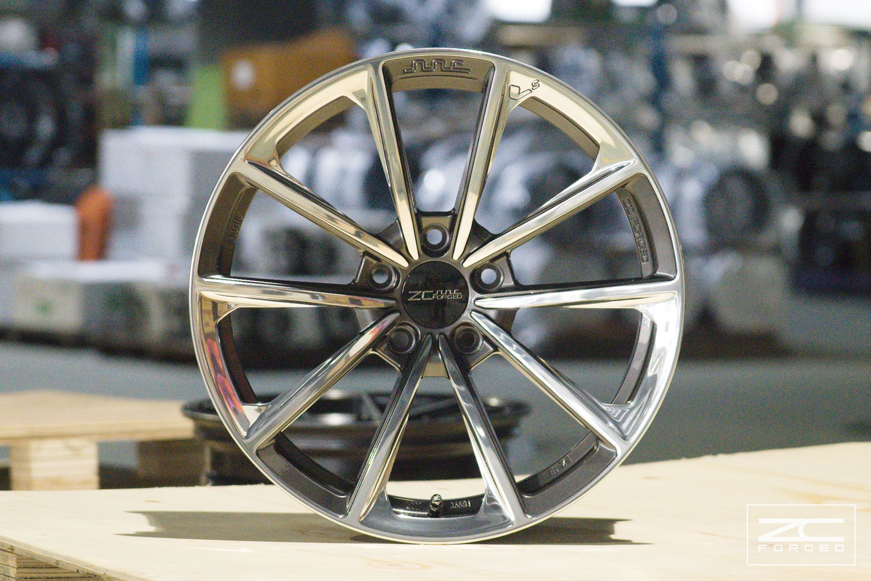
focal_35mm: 105
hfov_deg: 19.5
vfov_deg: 13.0
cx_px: 436
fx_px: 2540
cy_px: 290
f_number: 4
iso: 6400
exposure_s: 1/160
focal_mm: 105
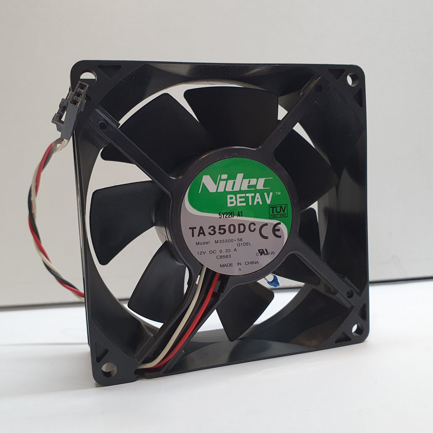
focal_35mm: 31
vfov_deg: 52.5
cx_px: 207
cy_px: 215
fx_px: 439
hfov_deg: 52.5
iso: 200
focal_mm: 4.32
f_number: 2.4
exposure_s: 1/50
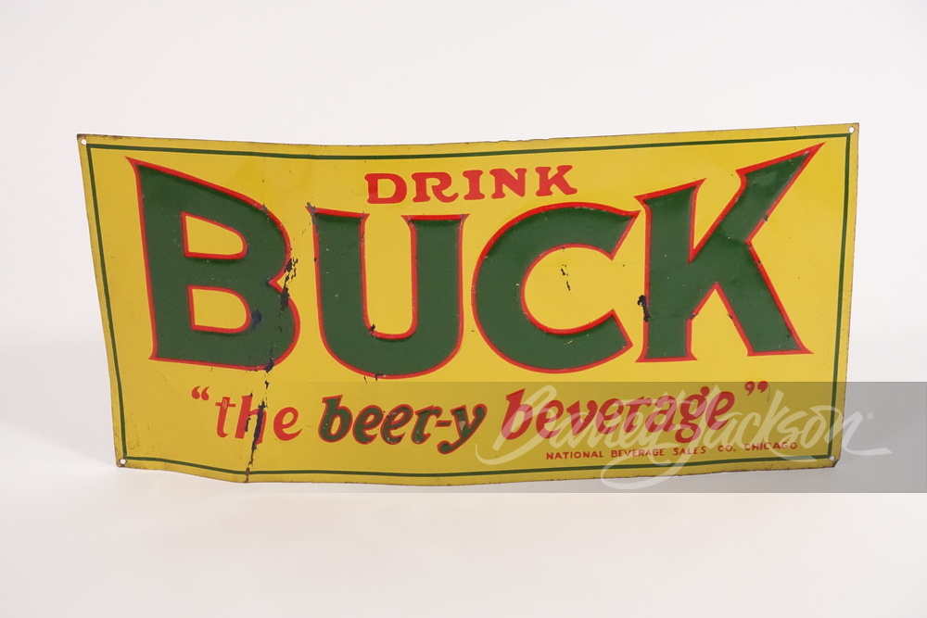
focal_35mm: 52
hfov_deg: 38.2
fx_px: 1339
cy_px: 309
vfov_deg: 26.0
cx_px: 464
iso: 4000
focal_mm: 19.1
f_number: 7.1
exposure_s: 1/60
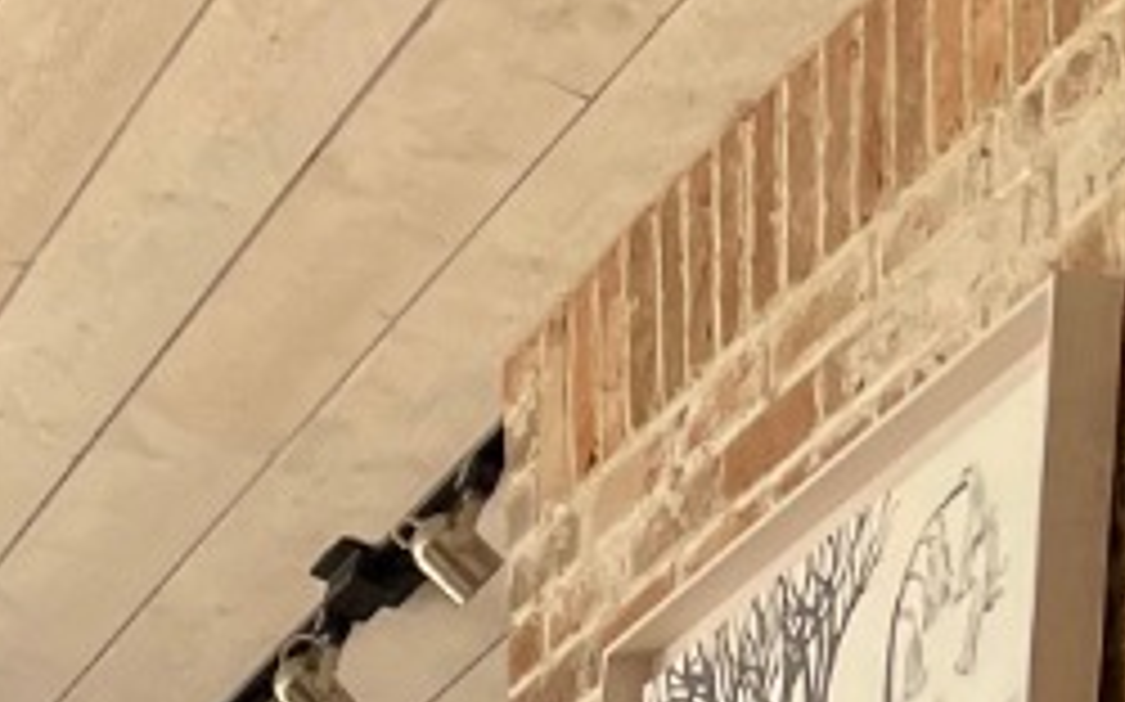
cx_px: -1184
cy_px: 2313
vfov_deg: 7.1
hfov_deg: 11.7
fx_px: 4873
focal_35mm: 159
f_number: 1.6
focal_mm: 4.2
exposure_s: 1/121
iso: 50
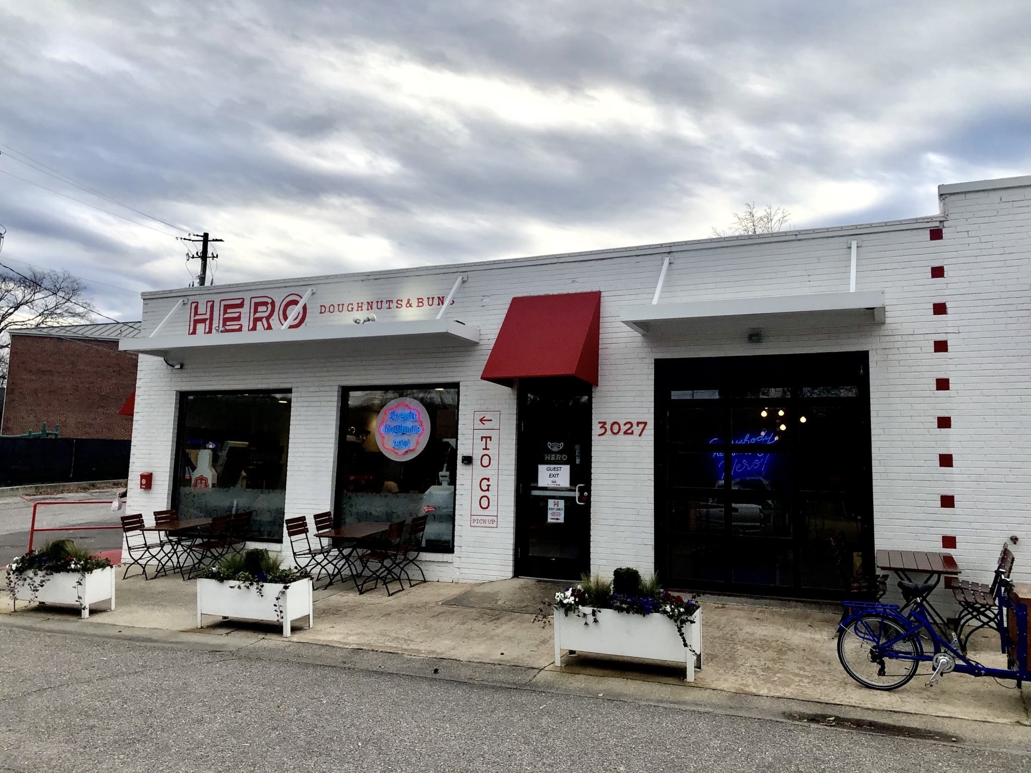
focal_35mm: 28
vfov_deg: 49.7
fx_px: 834
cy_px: 386
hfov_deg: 63.4
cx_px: 516
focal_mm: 3.99
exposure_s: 1/1156
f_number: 1.8
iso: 20
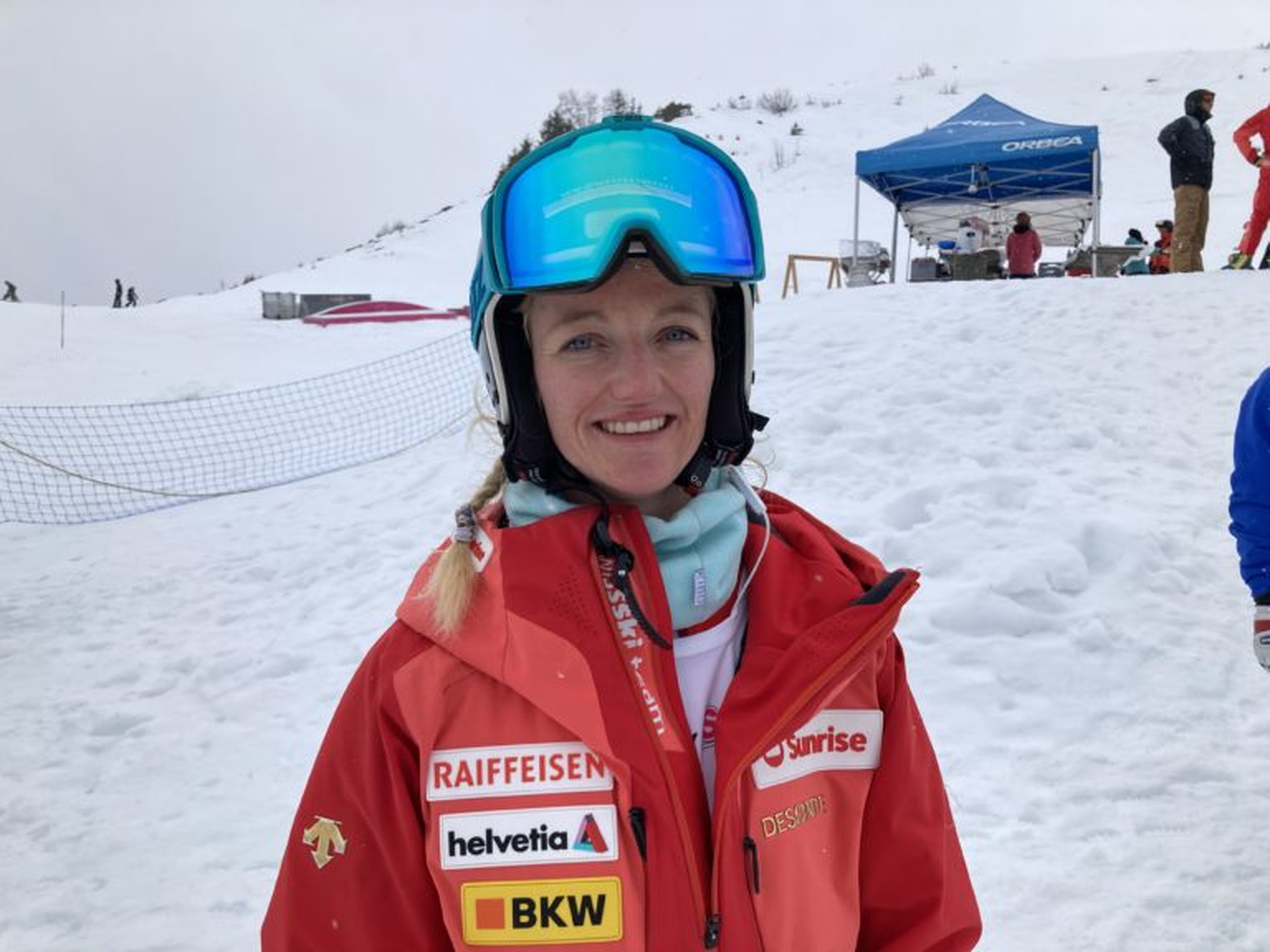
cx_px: 635
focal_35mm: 28
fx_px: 1027
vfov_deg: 49.7
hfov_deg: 63.4
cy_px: 476
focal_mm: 3.99
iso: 20
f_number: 1.8
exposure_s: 1/1779
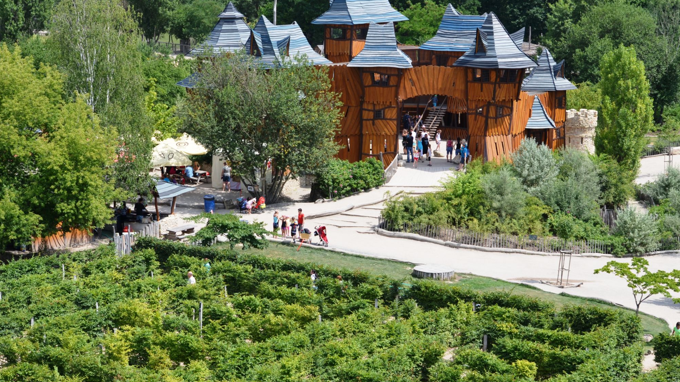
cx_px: 339
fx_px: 1560
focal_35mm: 87
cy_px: 178
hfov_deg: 24.6
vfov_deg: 14.0
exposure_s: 1/250
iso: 110
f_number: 8
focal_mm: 55
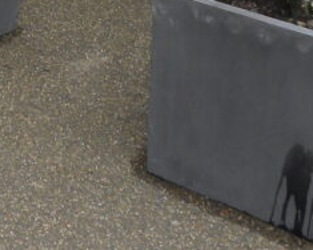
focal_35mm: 123
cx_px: -141
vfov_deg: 11.1
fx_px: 1139
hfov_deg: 14.7
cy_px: -287
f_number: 4
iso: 64
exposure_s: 1/117
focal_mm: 4.6
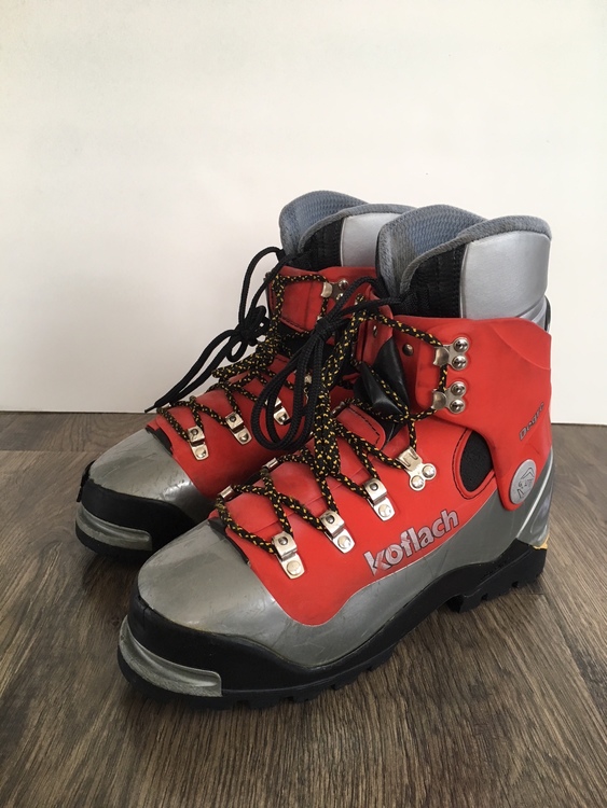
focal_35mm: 29
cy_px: 404
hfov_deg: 48.3
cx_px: 304
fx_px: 678
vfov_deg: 61.6
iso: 40
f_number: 2.2
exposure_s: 1/30
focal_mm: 4.15
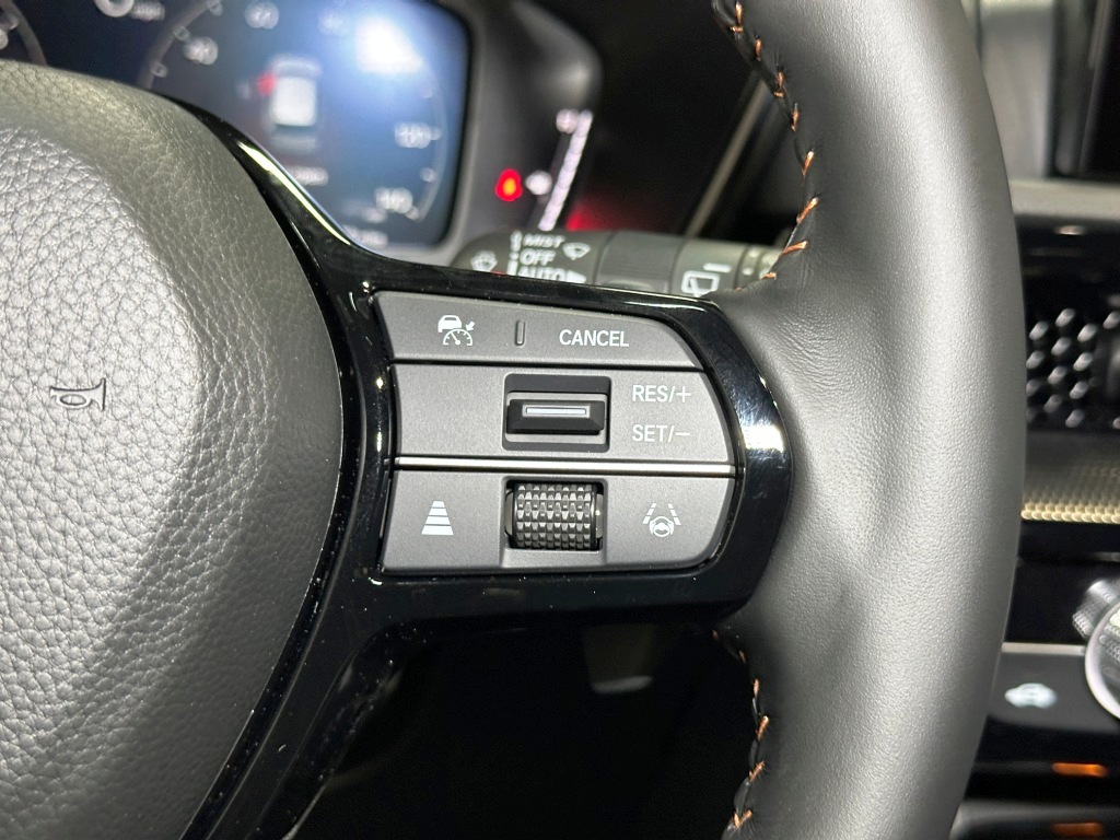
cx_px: 560
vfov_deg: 30.3
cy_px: 420
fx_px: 1553
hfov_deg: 39.7
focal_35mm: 48
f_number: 1.78
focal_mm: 6.86
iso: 400
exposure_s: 1/40
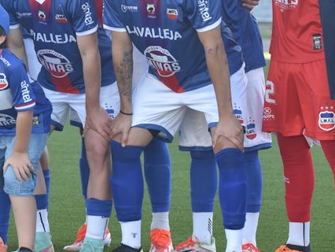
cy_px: 19
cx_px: 15
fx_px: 3147
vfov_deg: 4.6
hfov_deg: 6.1
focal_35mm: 325
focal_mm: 120
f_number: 4
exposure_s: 1/500
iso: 500
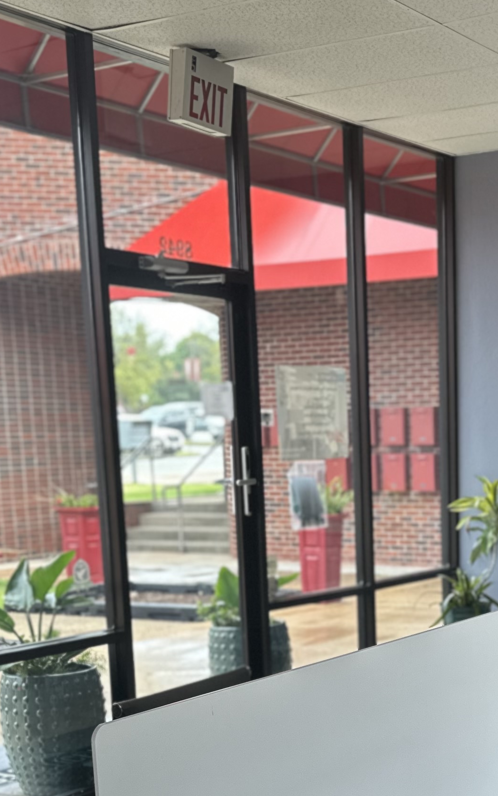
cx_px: 412
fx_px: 1325
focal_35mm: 61
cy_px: 673
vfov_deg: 32.3
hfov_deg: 21.0
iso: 64
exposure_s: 1/202
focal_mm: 6.86
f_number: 1.78
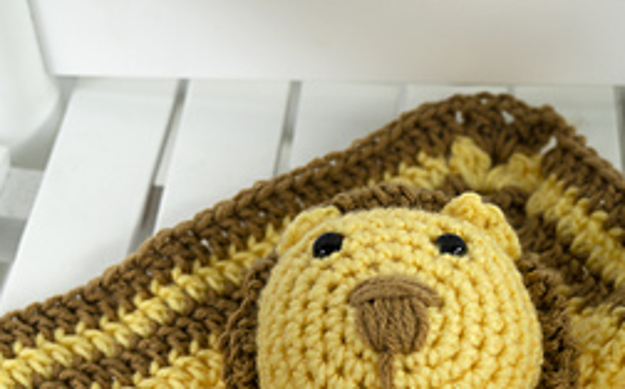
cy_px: 530
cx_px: 376
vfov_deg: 14.3
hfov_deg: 23.8
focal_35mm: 87
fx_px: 1481
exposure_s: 1/50
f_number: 5
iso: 100
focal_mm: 43
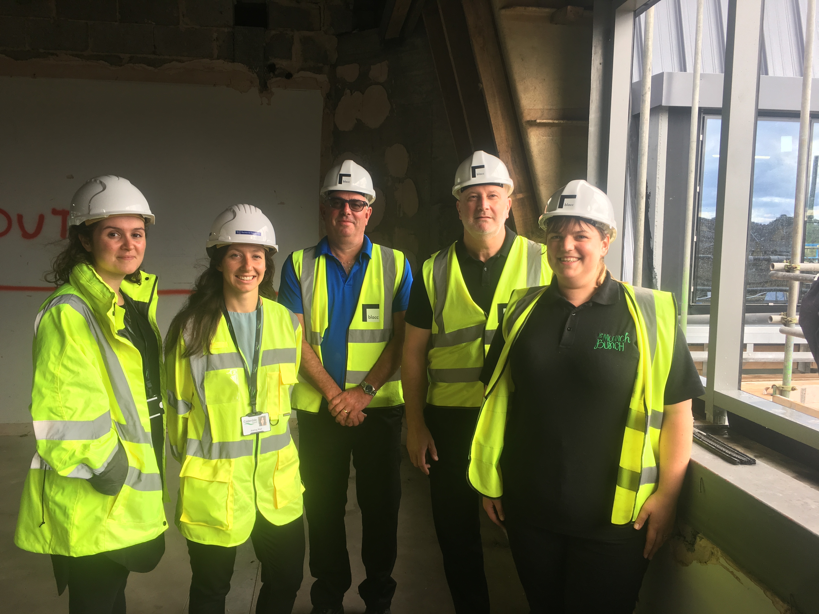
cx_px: 410
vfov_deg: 48.2
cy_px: 307
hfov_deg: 61.7
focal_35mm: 29
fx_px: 686
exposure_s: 1/111
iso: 25
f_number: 2.2
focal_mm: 4.15
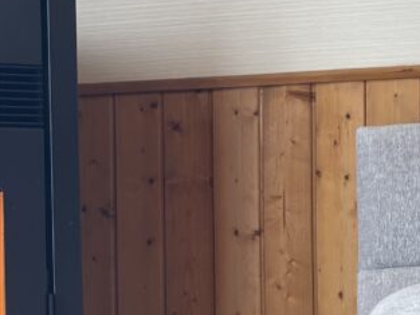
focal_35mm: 85
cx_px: 82
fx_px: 1032
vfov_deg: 17.3
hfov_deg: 22.7
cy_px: 220
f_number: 1.6
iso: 32
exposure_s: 1/110
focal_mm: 4.2
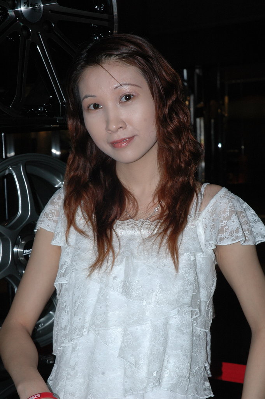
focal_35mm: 82
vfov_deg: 24.6
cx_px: 132
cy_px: 200
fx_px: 912
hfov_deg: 16.5
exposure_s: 1/160
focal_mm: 55
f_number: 11
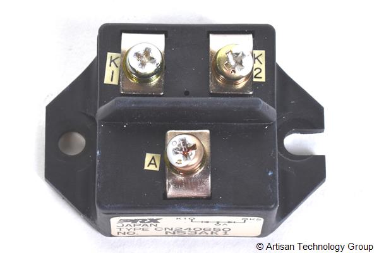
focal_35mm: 82
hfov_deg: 24.6
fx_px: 868
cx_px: 190
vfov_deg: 16.6
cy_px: 126
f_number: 16
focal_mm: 55
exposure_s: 1/200
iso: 200
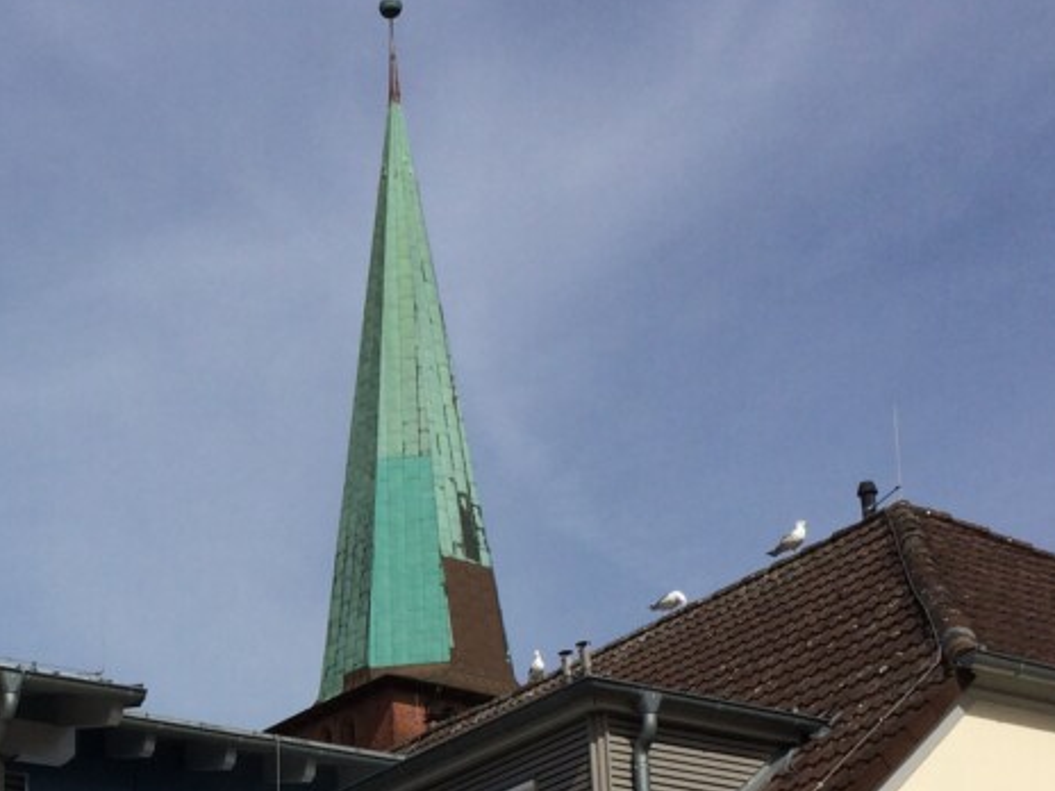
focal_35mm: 75
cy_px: 741
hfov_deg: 25.4
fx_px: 2286
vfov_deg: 19.2
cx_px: 157
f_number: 2.2
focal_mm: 4.15
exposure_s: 1/5128
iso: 32
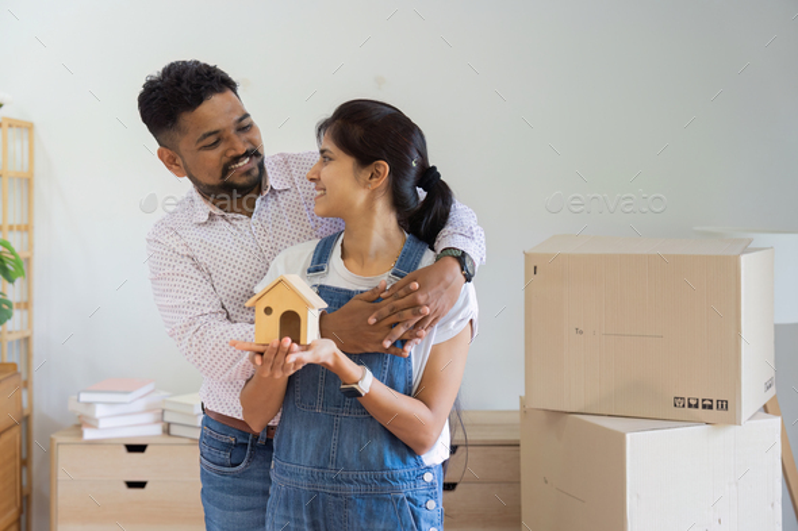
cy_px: 266
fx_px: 975
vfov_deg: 30.5
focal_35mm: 44
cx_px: 399
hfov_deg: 44.5
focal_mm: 44
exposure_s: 1/160
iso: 800
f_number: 2.8
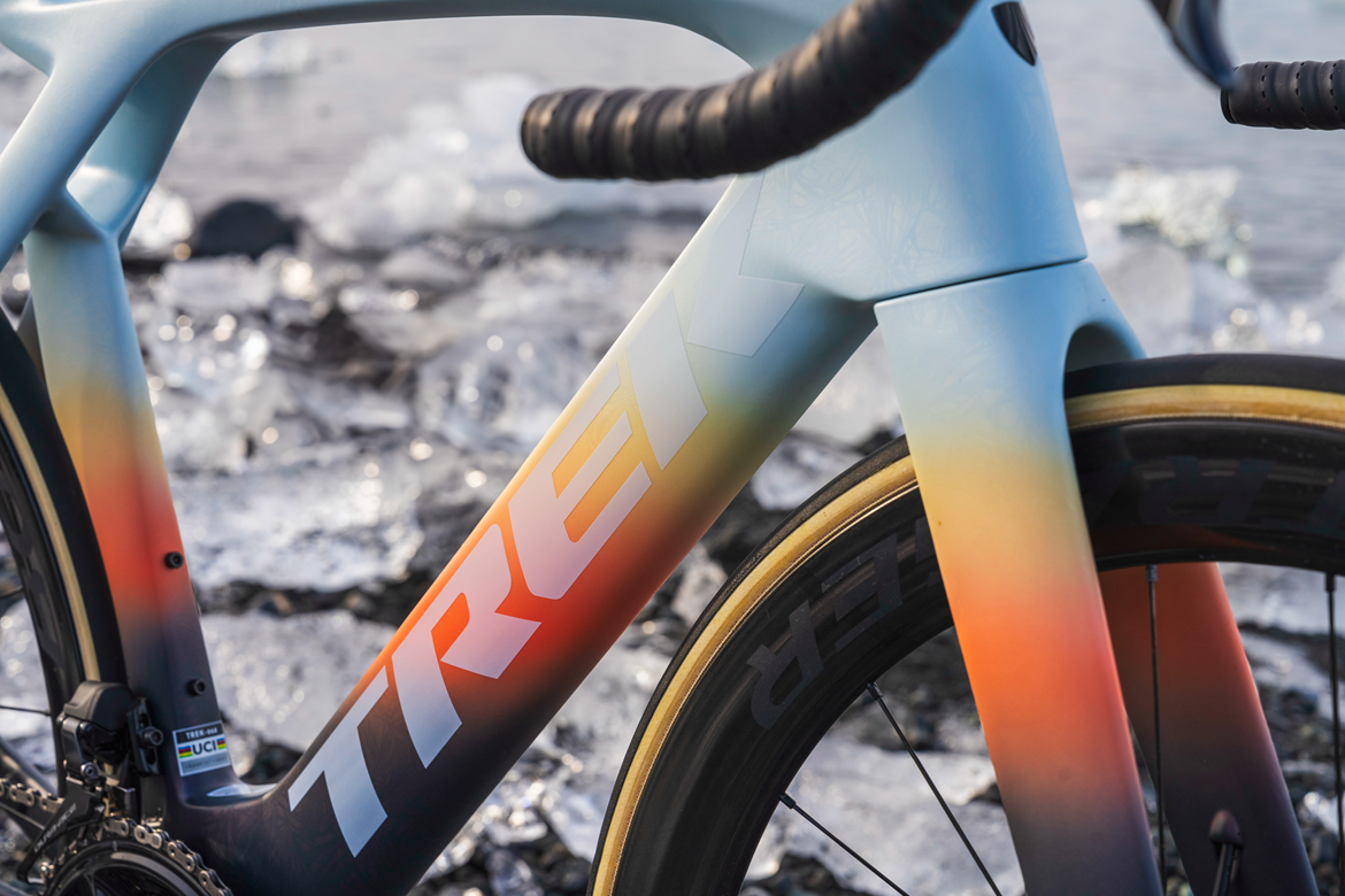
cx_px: 672
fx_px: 2615
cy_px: 448
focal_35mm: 70
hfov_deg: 28.8
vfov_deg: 19.5
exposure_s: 1/320
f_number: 8
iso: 250
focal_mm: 70
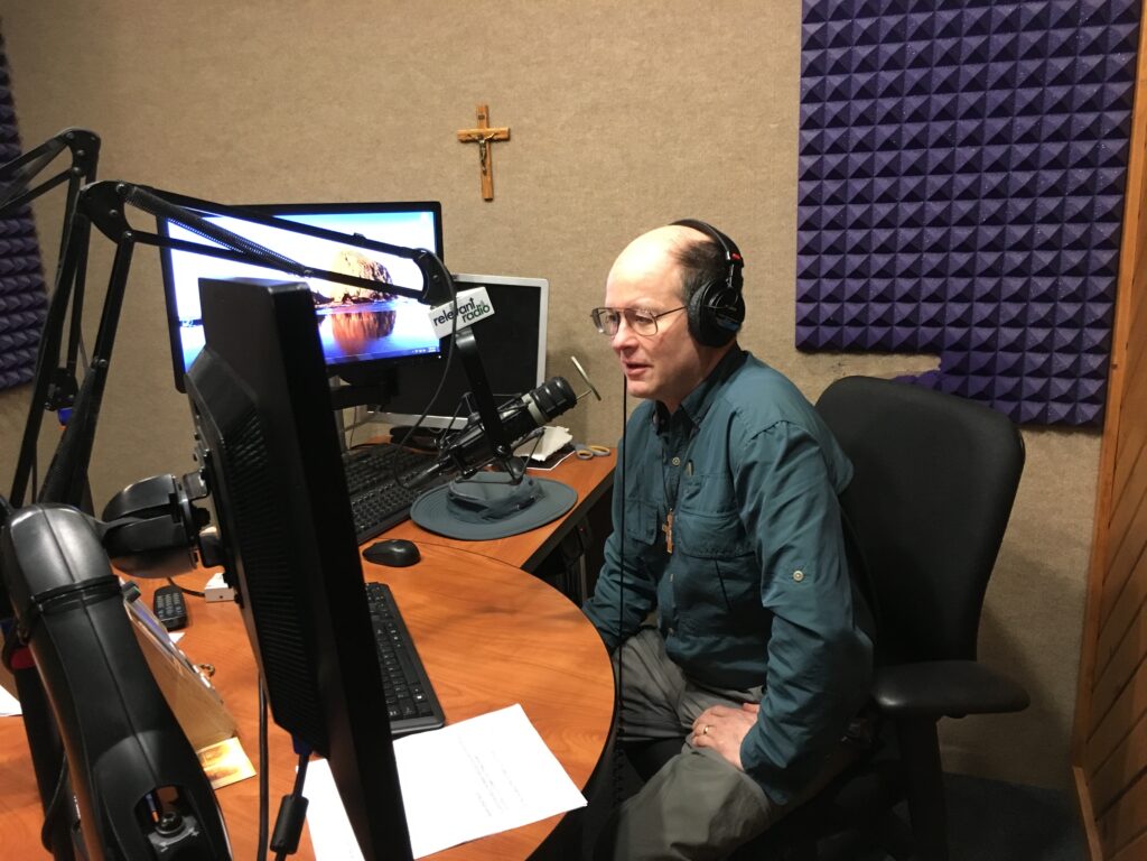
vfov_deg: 48.2
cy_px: 430
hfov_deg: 61.7
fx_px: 961
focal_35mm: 29
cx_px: 574
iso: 200
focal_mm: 4.15
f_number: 2.2
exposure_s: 1/15
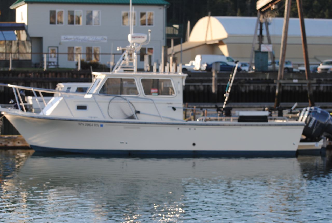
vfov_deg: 13.1
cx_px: 166
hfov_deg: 19.4
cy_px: 112
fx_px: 971
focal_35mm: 105
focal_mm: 70
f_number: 5.6
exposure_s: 1/500
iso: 200
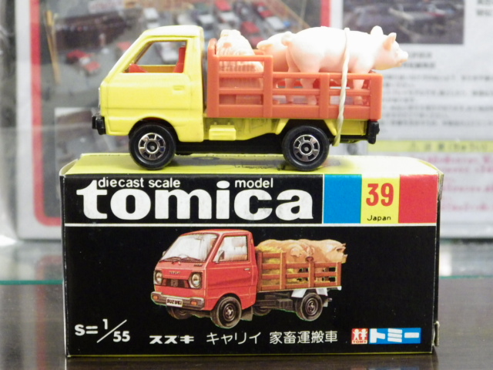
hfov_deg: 27.4
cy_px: 185
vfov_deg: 20.7
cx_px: 246
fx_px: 1011
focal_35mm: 71
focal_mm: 12.8
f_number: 4.2
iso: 1250
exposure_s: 1/25
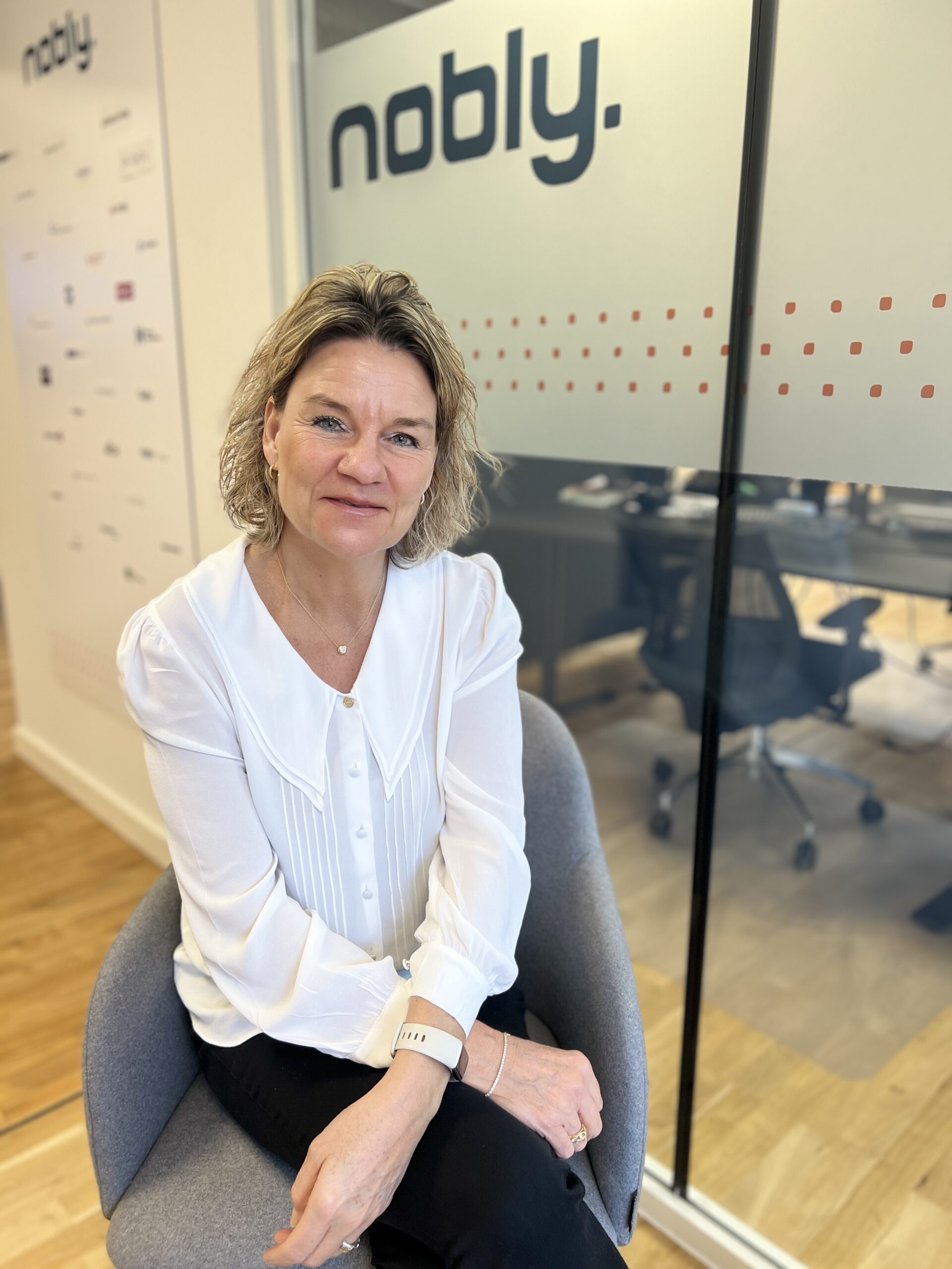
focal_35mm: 26
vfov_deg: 67.3
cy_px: 634
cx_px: 476
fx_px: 953
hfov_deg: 53.1
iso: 80
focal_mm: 5.7
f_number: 1.5
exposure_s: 1/120
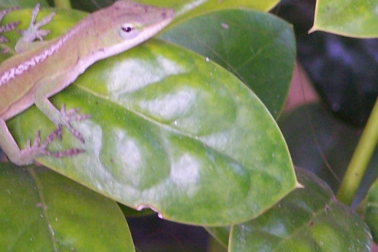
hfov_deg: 4.0
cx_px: 16
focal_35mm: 517
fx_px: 5428
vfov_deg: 2.7
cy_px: 57
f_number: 3.2
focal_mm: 31.3
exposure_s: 1/90
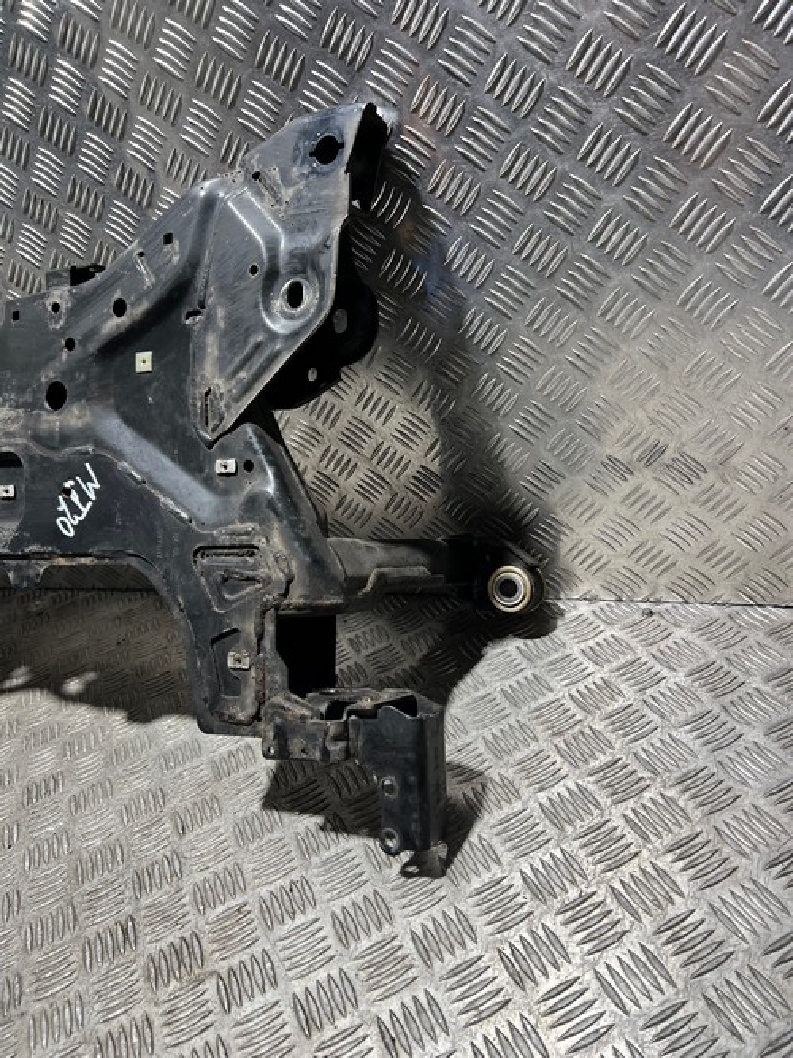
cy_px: 529
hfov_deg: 53.0
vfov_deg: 67.3
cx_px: 396
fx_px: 794
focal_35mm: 26
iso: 80
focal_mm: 5.7
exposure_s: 1/100
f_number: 1.5
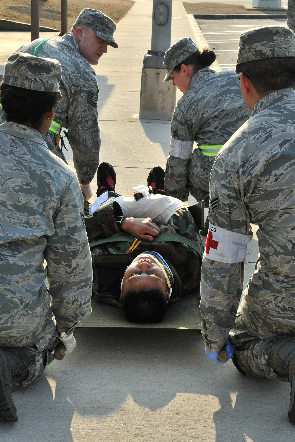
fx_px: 553
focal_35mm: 45
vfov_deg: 43.6
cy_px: 221
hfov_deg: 29.9
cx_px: 148
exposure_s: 1/400
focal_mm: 45
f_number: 13
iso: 500
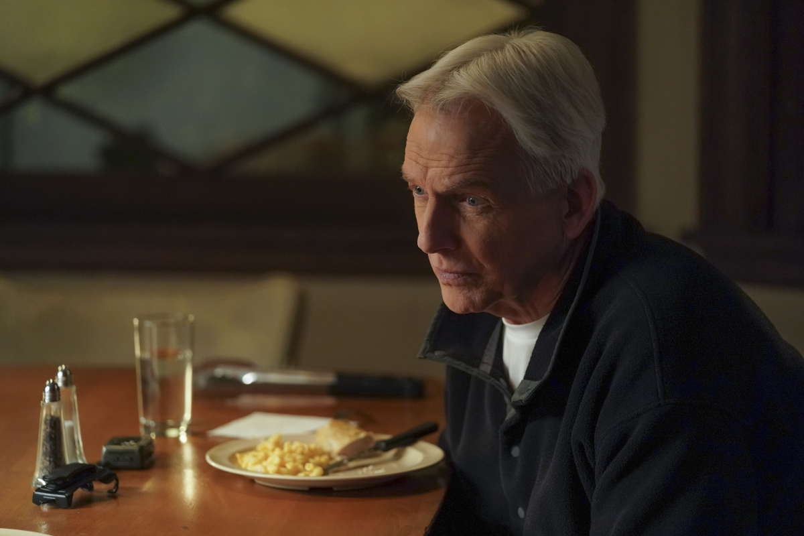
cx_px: 402
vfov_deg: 11.0
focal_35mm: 125
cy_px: 268
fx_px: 2791
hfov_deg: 16.4
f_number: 2.8
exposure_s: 1/125
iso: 6400
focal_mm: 125
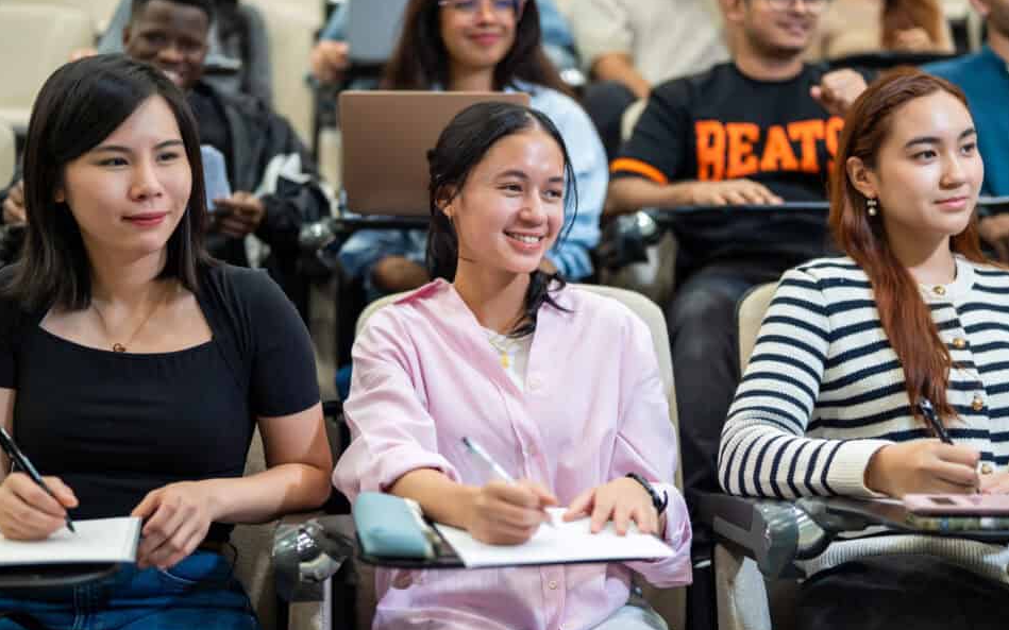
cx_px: 506
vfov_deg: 23.5
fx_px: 1512
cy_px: 290
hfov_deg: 36.9
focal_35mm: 55
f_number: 1.4
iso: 500
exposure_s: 1/200
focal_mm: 50
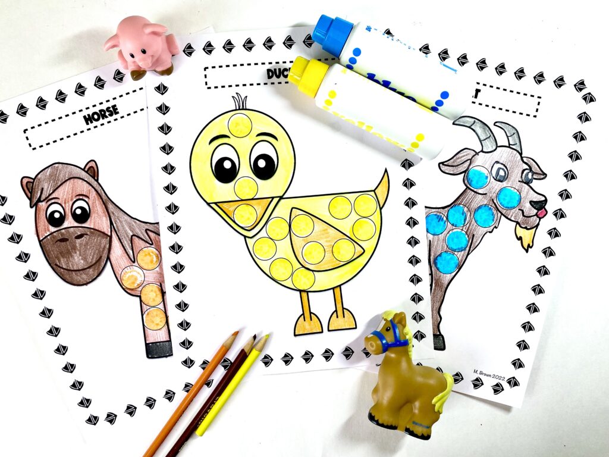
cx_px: 304
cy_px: 228
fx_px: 457
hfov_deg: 67.3
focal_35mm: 26
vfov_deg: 53.1
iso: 32
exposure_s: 1/291
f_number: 1.8
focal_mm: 4.25
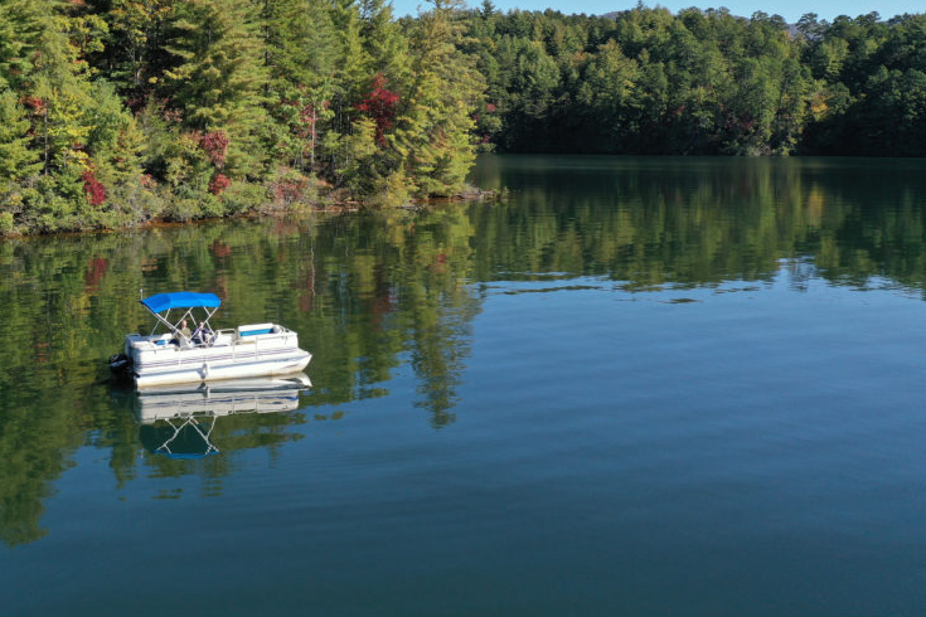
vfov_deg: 33.9
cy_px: 203
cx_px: 295
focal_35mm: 39
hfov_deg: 48.6
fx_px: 1003
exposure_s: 1/640
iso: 100
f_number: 4
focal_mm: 10.3
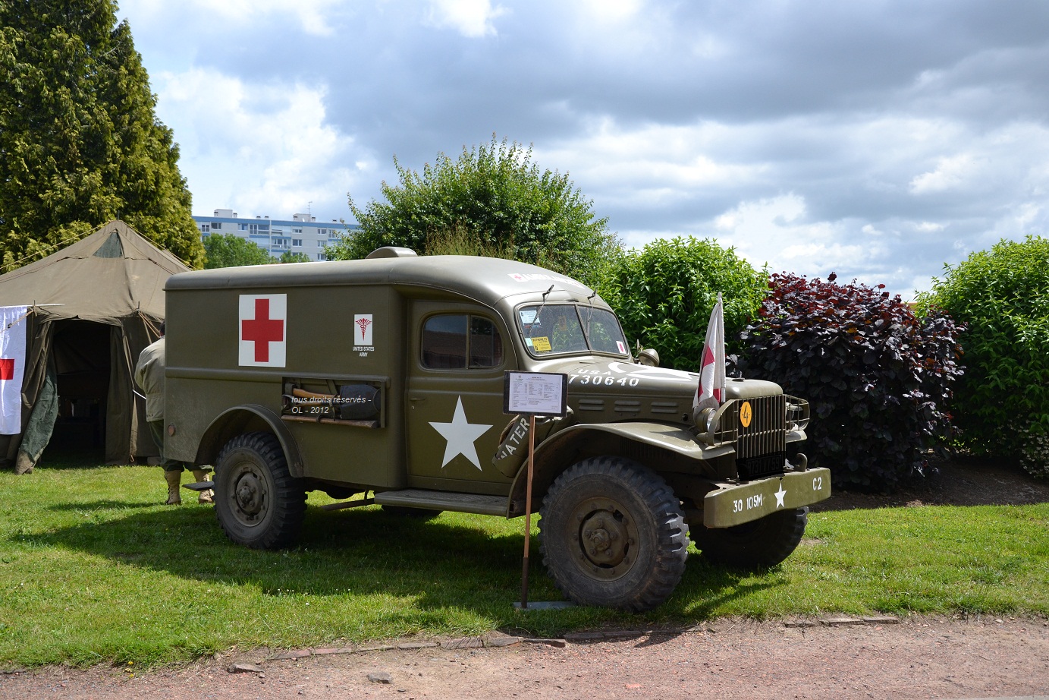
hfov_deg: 51.3
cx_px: 524
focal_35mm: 38
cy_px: 350
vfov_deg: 35.5
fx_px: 1093
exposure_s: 1/1250
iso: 400
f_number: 5.6
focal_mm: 25
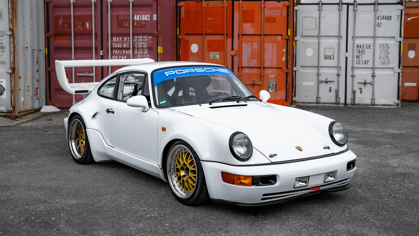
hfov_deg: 39.2
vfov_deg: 22.6
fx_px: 589
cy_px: 101
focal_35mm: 53
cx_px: 210
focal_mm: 50
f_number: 3.5
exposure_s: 1/1000
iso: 125
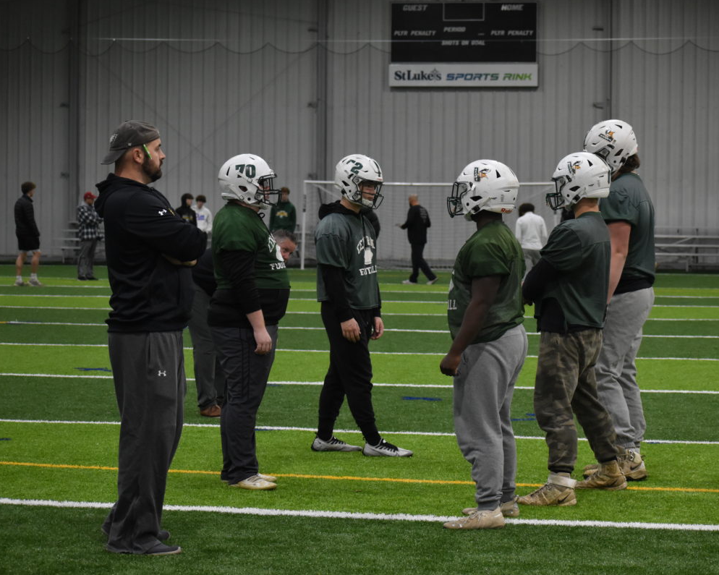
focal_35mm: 119
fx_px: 2532
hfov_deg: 16.2
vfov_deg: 13.0
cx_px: 380
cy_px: 286
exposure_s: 1/250
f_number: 4.5
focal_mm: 70
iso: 1600
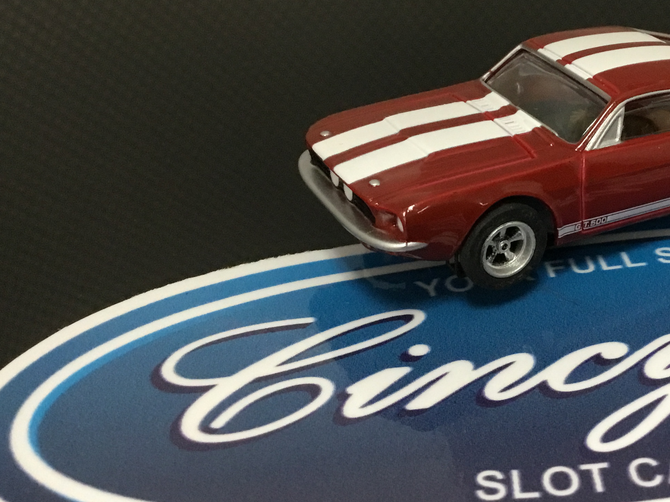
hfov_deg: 35.9
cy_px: 212
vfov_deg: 28.0
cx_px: 509
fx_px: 1006
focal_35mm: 52
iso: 200
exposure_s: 1/30
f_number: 2.4
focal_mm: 3.3
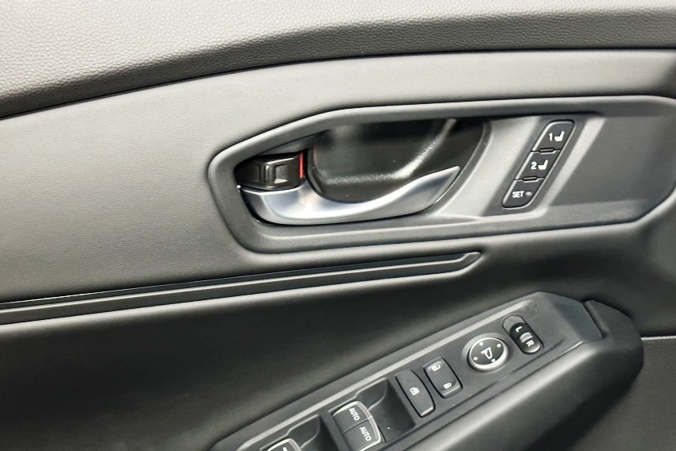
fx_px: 1127
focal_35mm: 60
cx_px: 379
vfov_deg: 22.5
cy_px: 296
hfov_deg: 33.4
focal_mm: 6.86
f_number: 1.78
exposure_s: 1/30
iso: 640
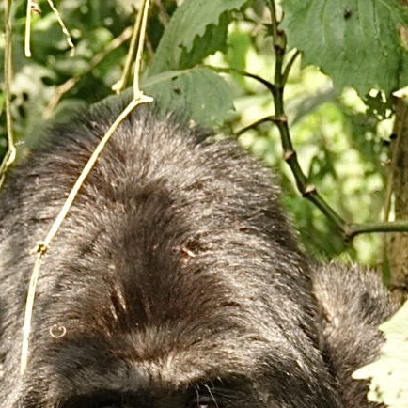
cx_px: 188
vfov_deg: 3.0
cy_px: 732
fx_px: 7774
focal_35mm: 583
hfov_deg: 3.0
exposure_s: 1/200
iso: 250
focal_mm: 67.46
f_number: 4
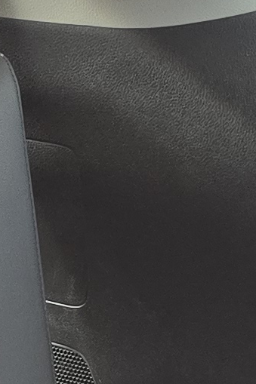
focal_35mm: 188
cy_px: 748
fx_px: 2007
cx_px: -300
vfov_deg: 10.2
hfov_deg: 7.0
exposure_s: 1/180
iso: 160
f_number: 1.7
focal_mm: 6.3
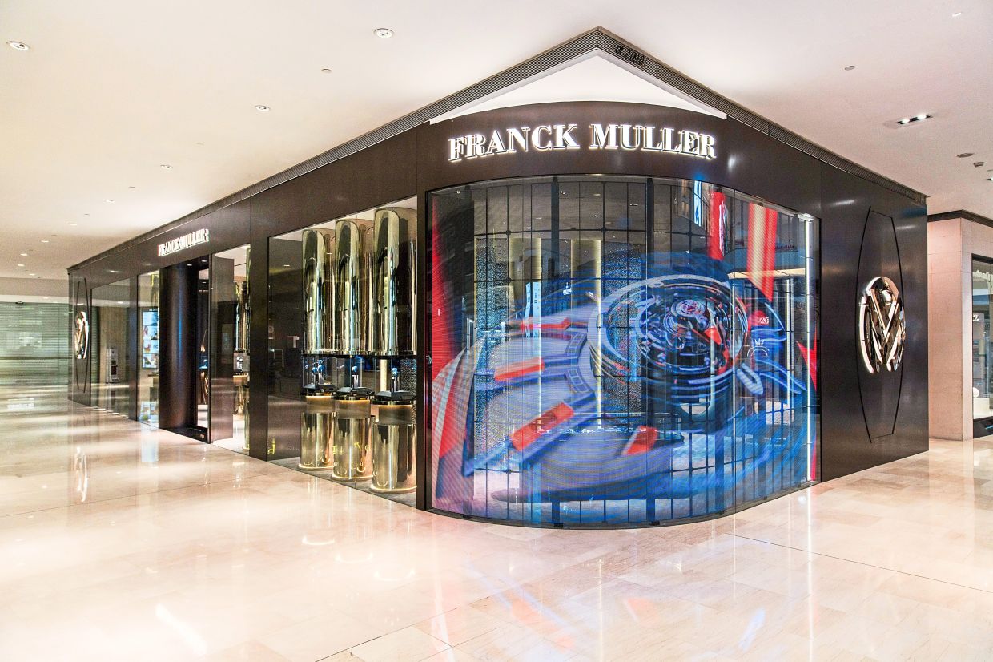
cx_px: 496
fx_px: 662
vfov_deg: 53.1
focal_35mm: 24
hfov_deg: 73.8
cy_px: 331
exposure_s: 1/60
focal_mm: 24
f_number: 9
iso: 250
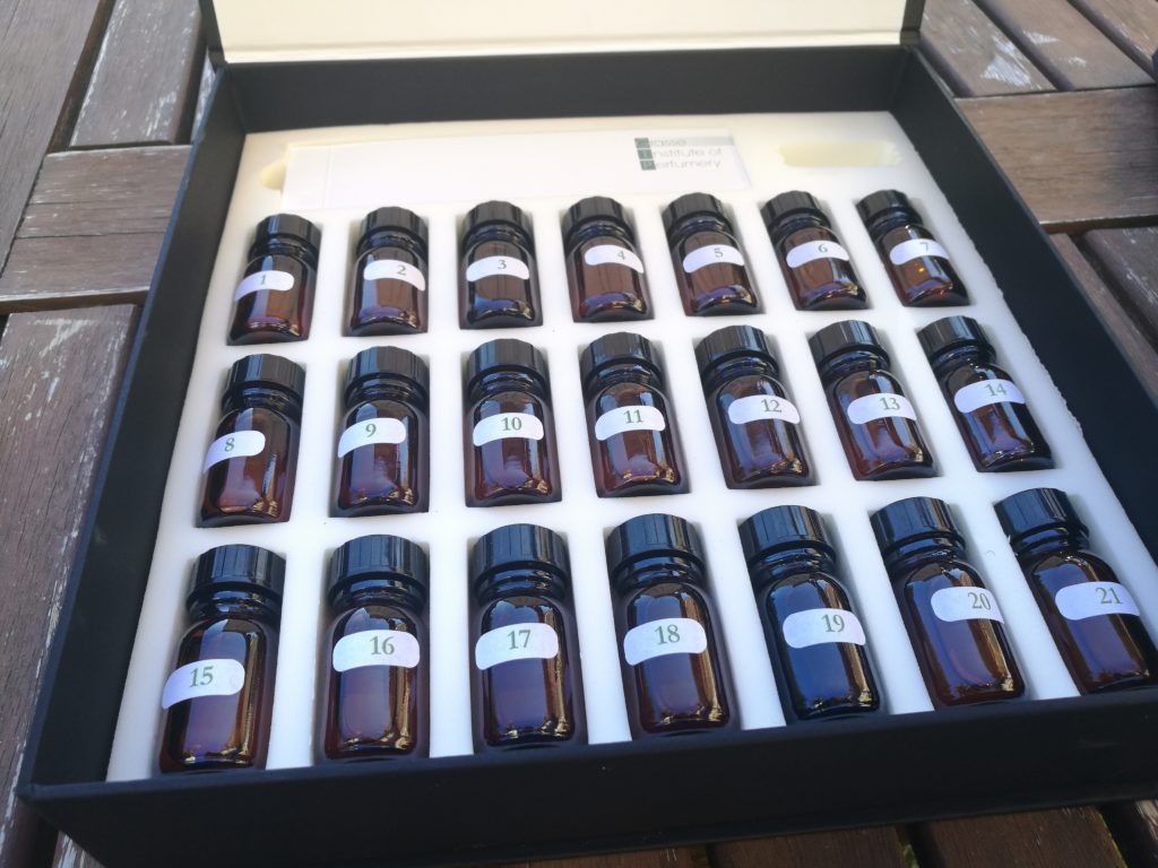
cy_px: 434
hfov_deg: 65.3
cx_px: 579
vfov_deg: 51.4
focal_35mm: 27
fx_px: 903
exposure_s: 1/100
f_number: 2.2
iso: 64
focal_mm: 4.5
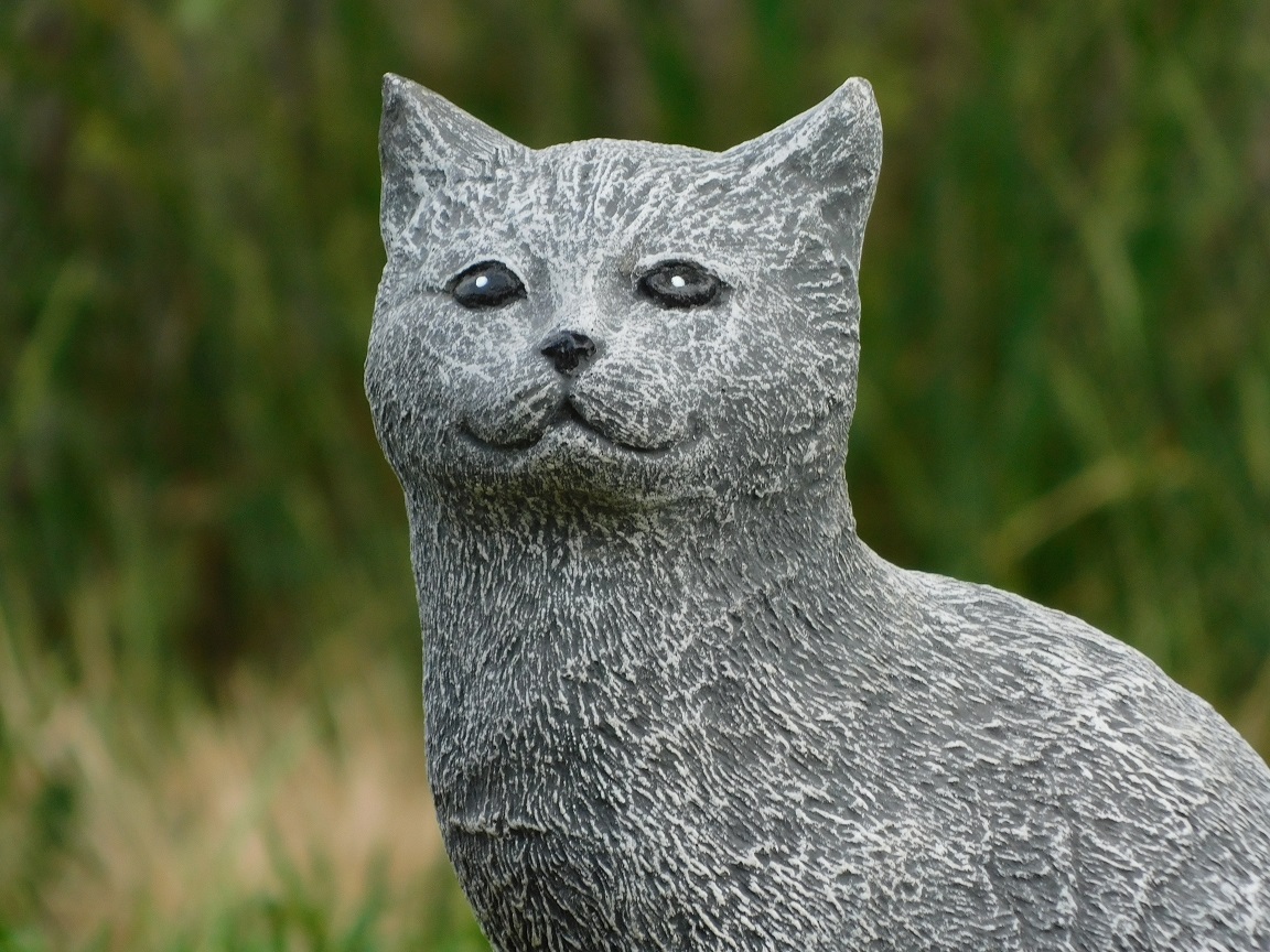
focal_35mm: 855
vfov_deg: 1.7
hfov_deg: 2.3
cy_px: 476
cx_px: 635
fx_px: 31368
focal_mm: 152
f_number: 6.5
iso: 140
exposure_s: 1/160
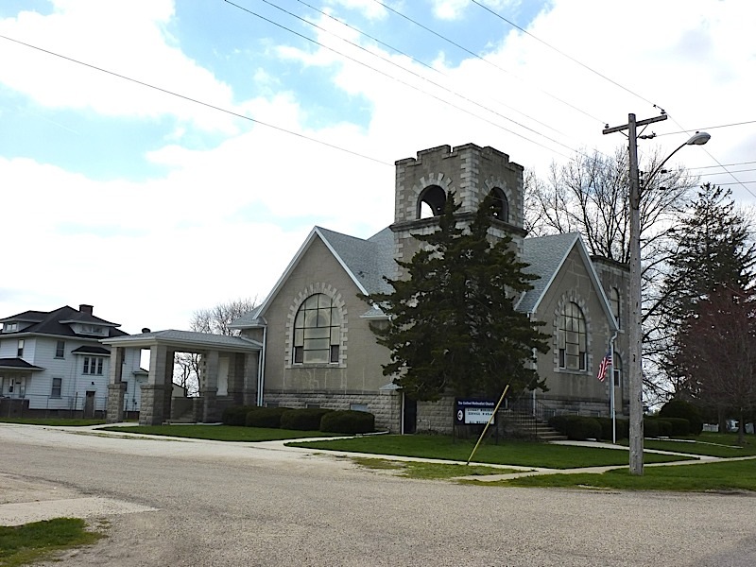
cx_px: 378
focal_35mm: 37
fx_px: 808
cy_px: 284
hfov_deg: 50.1
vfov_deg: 38.7
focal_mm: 6.1
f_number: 5.6
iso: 125
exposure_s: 1/500
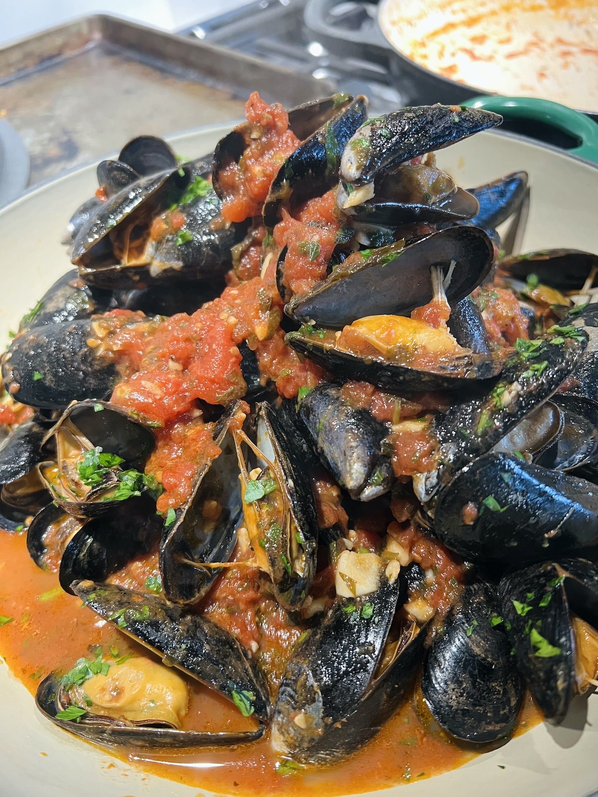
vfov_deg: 67.3
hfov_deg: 53.1
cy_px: 398
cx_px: 299
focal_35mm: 26
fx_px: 599
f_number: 1.5
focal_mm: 5.7
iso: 320
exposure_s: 1/60
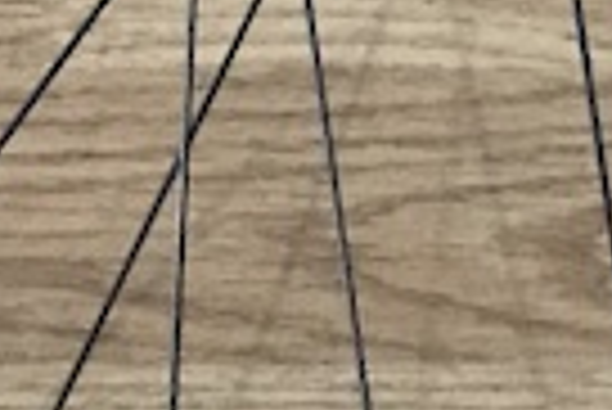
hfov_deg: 11.9
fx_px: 2910
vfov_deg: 7.7
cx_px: 558
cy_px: -460
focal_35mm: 171
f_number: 1.8
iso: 100
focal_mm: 3.99
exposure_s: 1/4
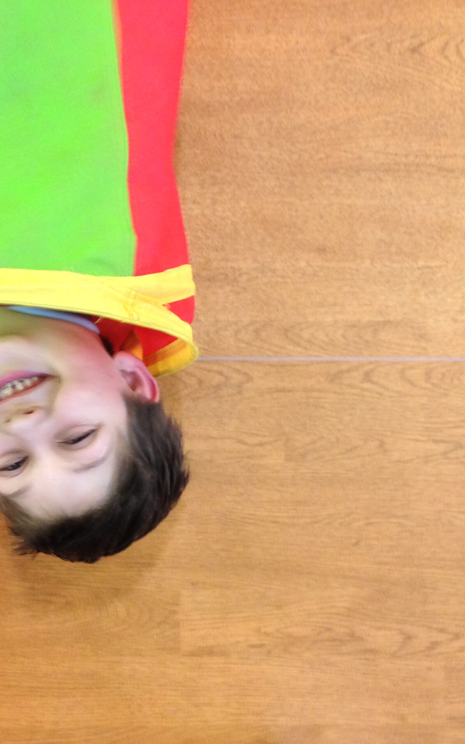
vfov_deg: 42.6
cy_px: 373
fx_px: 953
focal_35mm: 47
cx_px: 150
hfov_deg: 27.2
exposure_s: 1/20
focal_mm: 4.12
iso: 160
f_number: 2.4
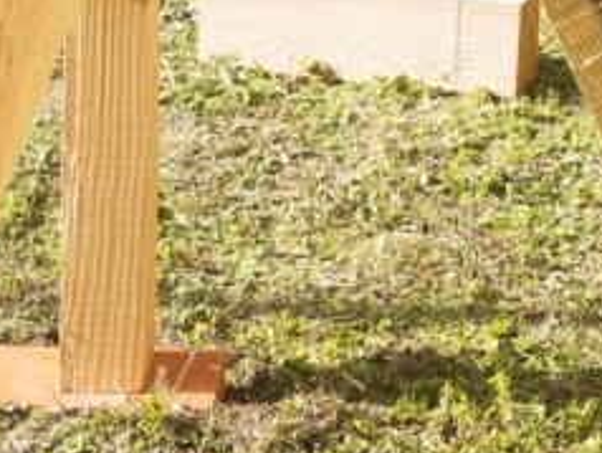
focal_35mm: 271
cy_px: -1625
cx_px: 782
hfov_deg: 7.2
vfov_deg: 4.8
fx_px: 4718
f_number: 8
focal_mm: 35
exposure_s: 1/800
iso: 640
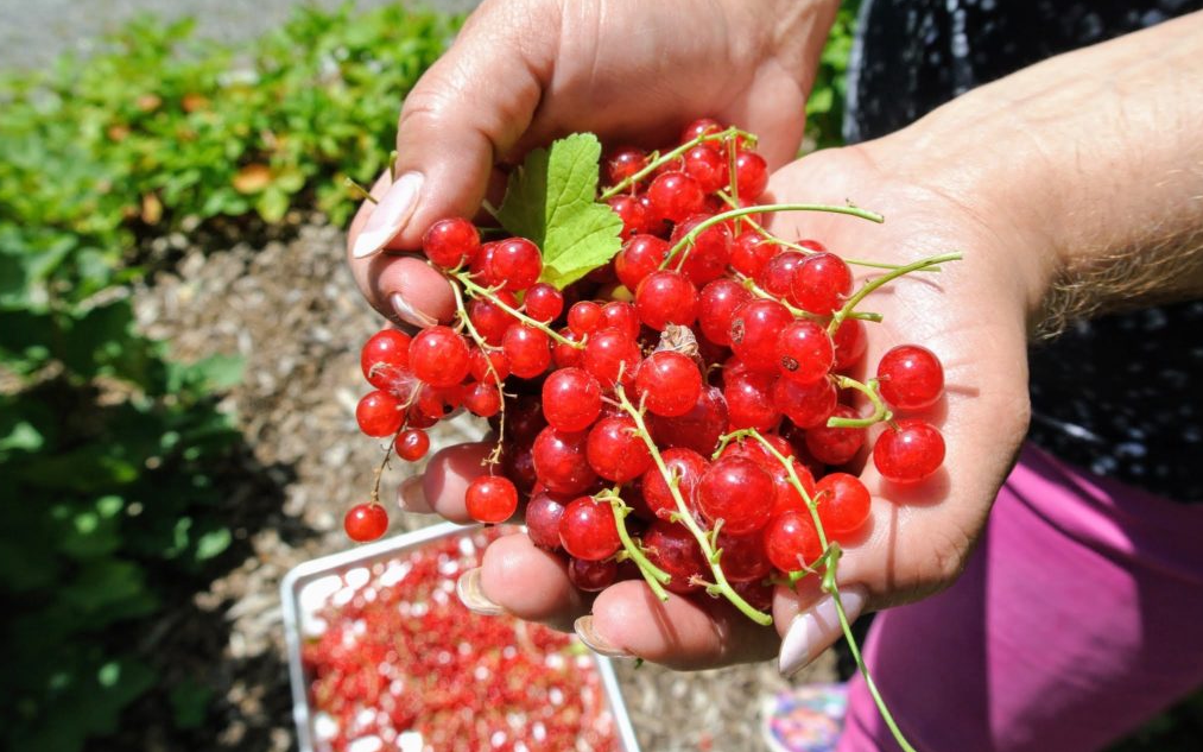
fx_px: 1049
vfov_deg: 39.4
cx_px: 599
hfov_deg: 59.7
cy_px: 348
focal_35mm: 32
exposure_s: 1/500
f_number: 5.6
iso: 100
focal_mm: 11.8
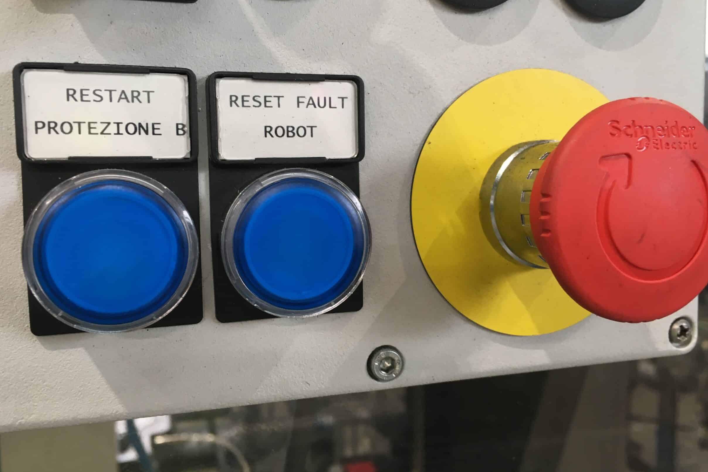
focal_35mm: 32
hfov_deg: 58.7
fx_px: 629
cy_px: 224
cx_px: 366
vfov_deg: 41.1
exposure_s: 1/33
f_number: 2.2
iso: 80
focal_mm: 4.15
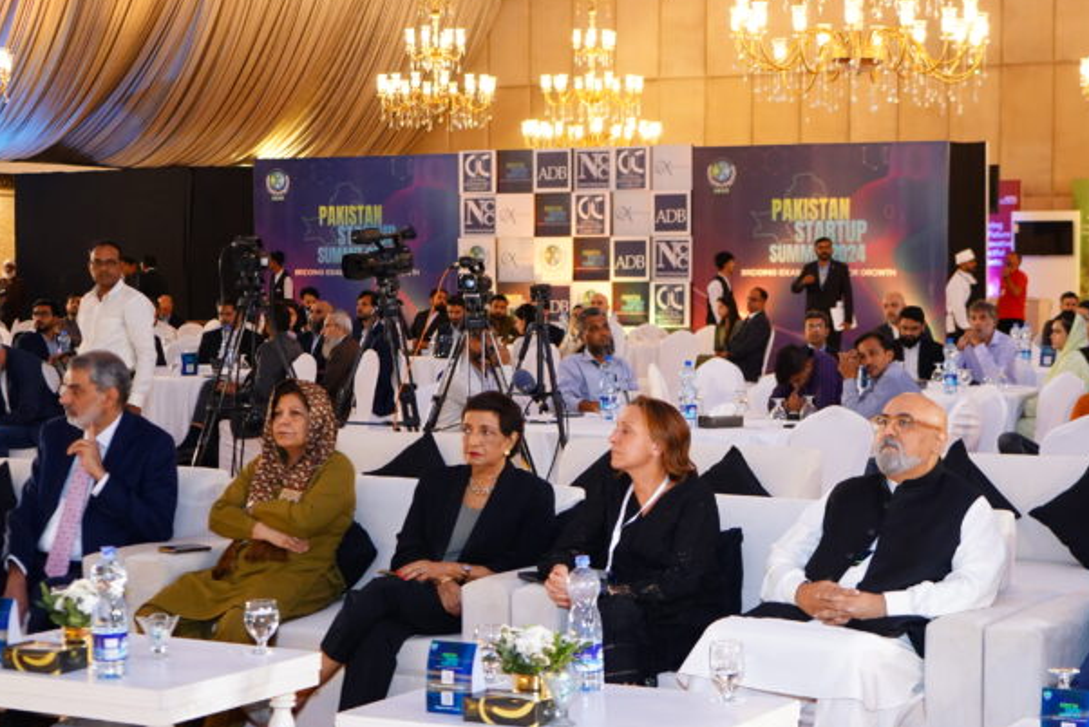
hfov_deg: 29.3
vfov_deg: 20.0
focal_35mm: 68
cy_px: 388
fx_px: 2058
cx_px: 791
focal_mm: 40
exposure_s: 1/125
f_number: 4
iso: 1600
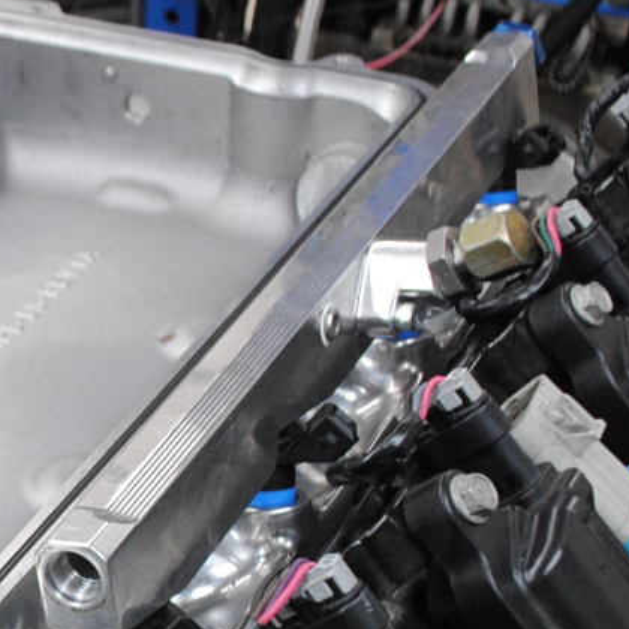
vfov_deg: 16.3
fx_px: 2179
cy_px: 527
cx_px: -228
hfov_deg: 15.5
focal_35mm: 106
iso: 400
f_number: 6.3
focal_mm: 18
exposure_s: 1/15
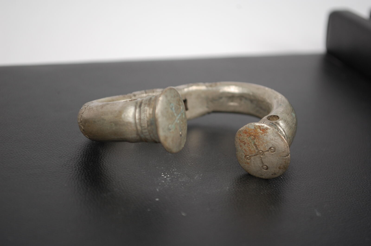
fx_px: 849
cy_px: 123
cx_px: 186
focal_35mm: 82
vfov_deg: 16.5
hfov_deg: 24.6
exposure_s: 1/125
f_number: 5.6
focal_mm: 55
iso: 280
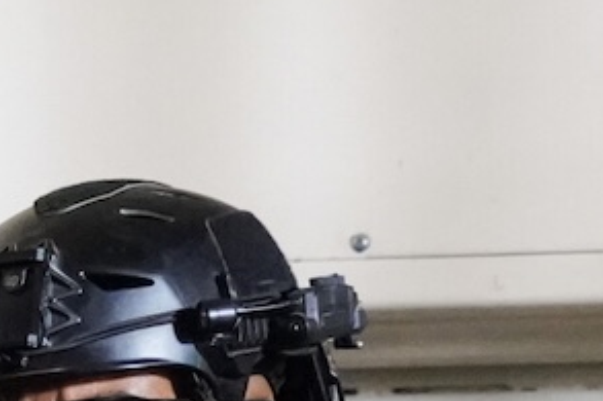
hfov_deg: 4.3
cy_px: 1251
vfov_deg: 2.8
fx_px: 8002
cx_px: 833
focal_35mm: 478
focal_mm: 70
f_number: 5.6
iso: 12800
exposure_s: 1/320
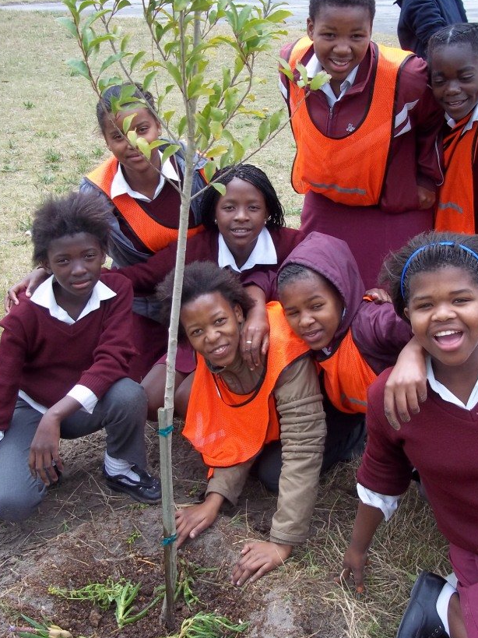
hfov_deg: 32.2
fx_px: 829
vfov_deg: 42.0
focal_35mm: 45
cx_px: 238
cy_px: 351
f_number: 3.1
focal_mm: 6.5
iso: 80
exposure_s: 1/500
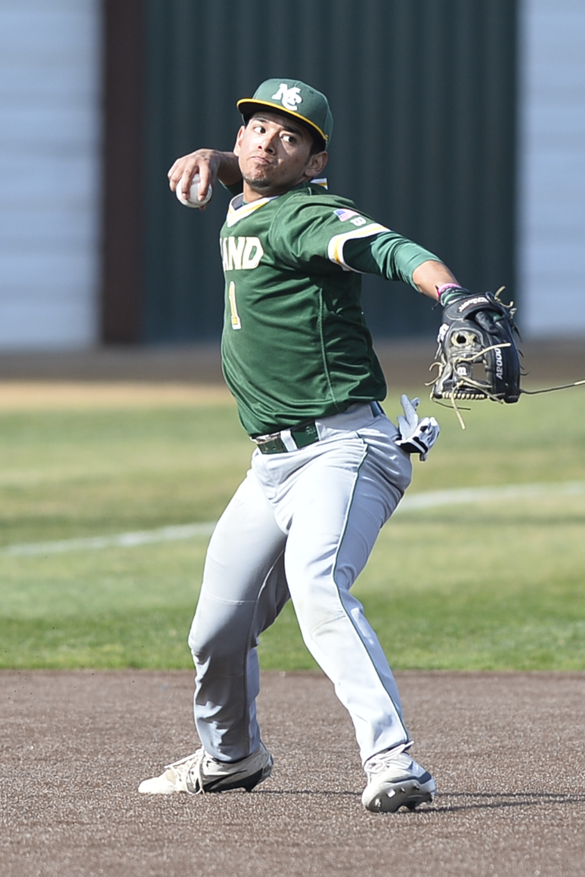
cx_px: 292
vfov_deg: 6.9
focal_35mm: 300
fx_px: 7306
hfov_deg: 4.6
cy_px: 438
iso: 250
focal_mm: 300
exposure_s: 1/3200
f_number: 2.8
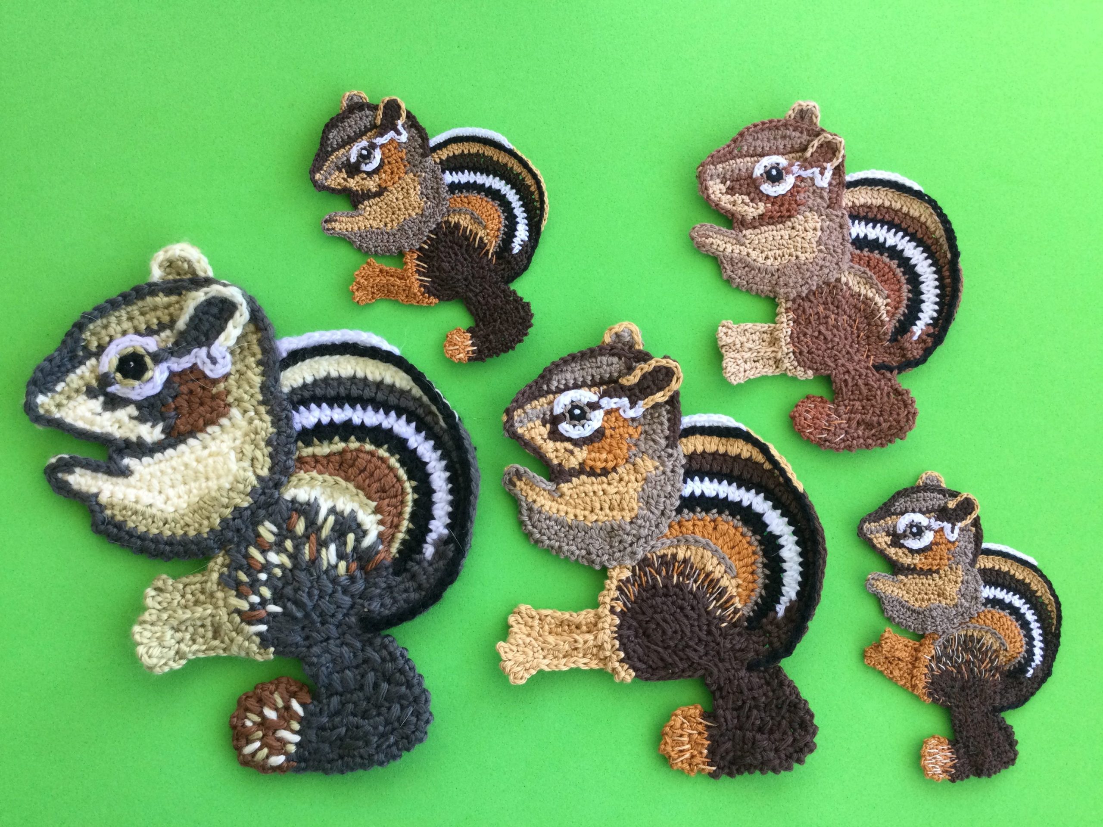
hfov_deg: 58.4
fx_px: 988
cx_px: 552
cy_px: 414
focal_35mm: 31
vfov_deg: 45.4
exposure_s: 1/33
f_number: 2.4
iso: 32
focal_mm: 3.3
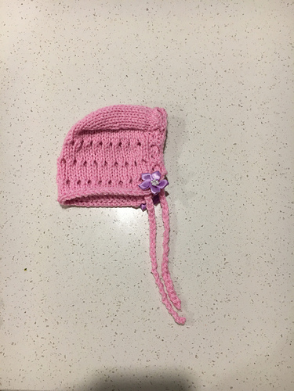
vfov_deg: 61.7
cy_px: 196
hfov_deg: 48.2
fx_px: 328
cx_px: 147
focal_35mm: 29
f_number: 2.2
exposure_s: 1/33
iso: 80
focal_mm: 4.15
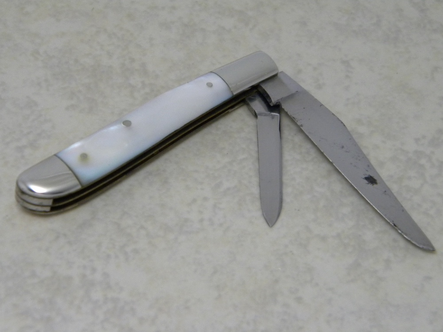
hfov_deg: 13.3
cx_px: 222
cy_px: 166
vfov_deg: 10.0
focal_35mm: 148
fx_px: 1894
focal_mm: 26.8
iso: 400
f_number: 5
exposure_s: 1/25.2
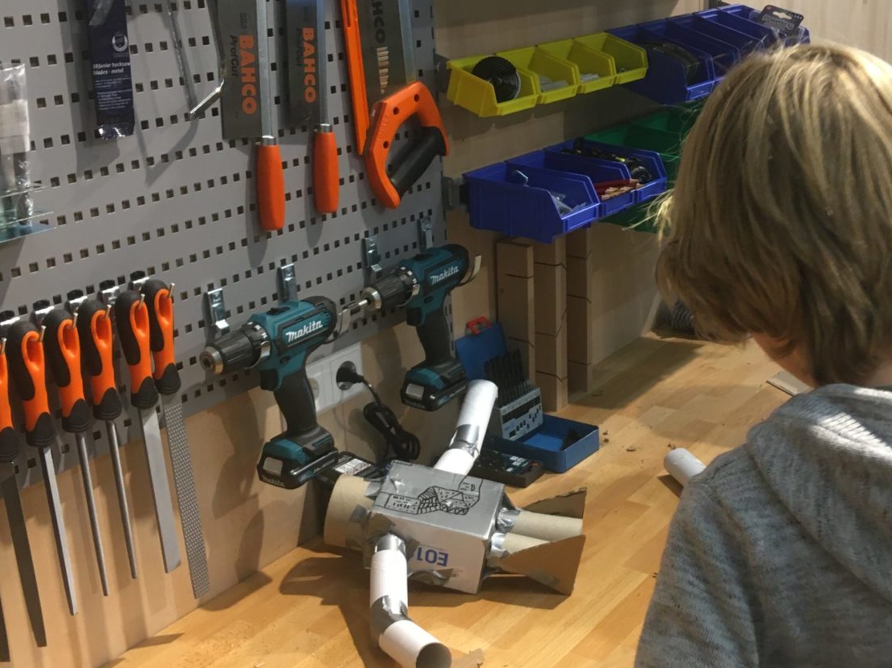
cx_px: 545
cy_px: 318
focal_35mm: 47
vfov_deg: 30.9
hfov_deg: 40.2
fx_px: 1211
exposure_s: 1/33
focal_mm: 4.15
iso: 64
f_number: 2.2
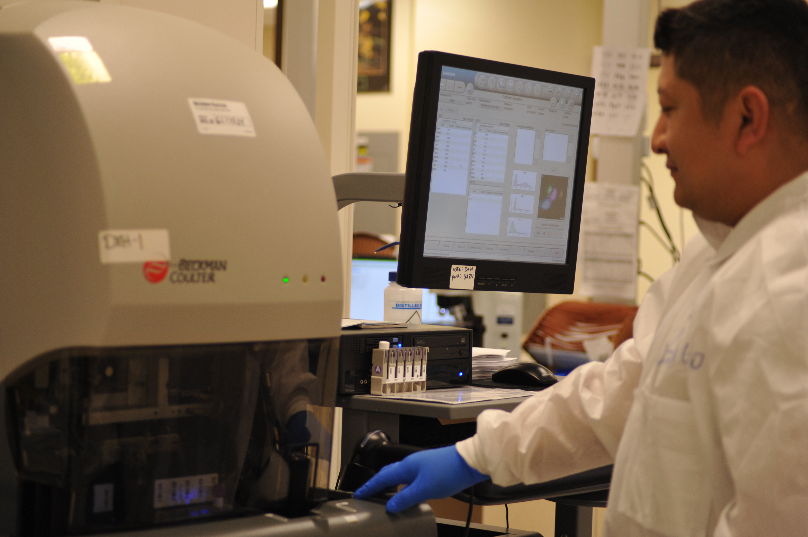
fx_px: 1907
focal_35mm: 85
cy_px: 268
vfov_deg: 16.1
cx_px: 404
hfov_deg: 23.9
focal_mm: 85
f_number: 4
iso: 800
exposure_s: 1/80
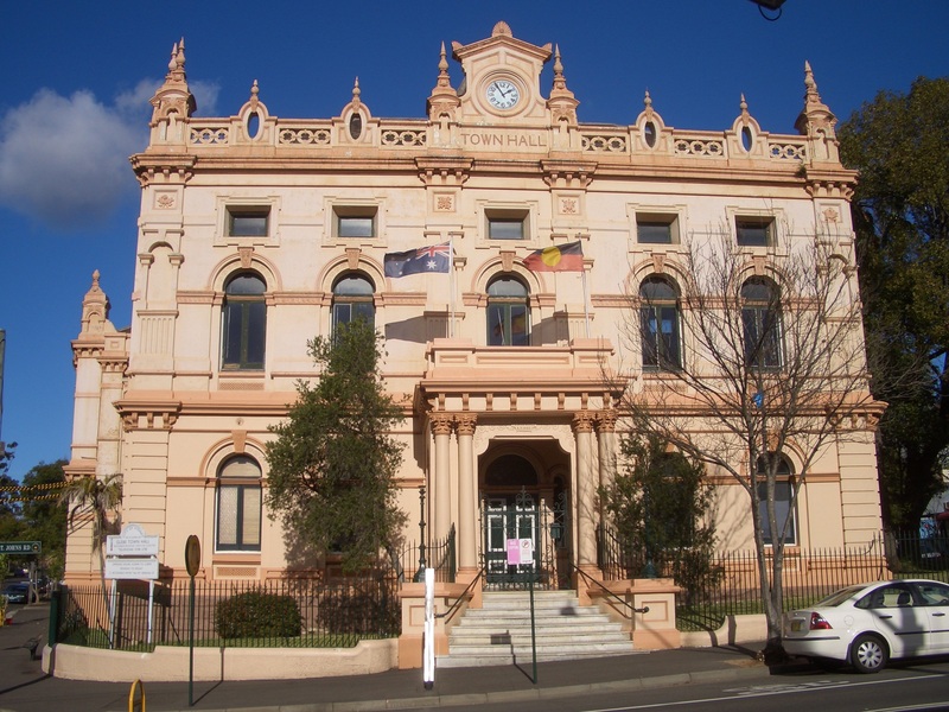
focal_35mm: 35
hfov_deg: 52.6
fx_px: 960
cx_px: 474
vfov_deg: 40.7
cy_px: 356
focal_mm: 5.8
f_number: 4.3
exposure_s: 1/1000
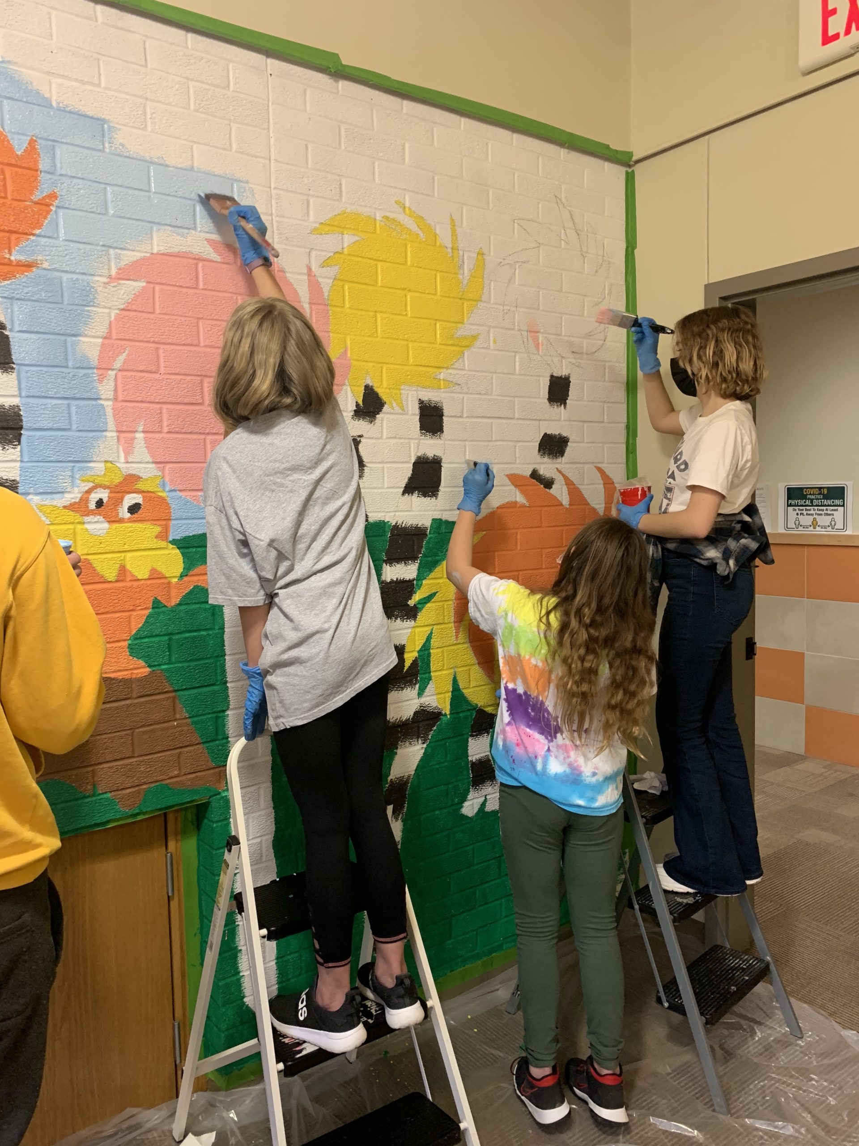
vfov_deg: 67.3
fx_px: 860
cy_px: 573
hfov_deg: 53.1
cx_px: 430
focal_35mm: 26
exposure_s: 1/60
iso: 200
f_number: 1.8
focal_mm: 4.25
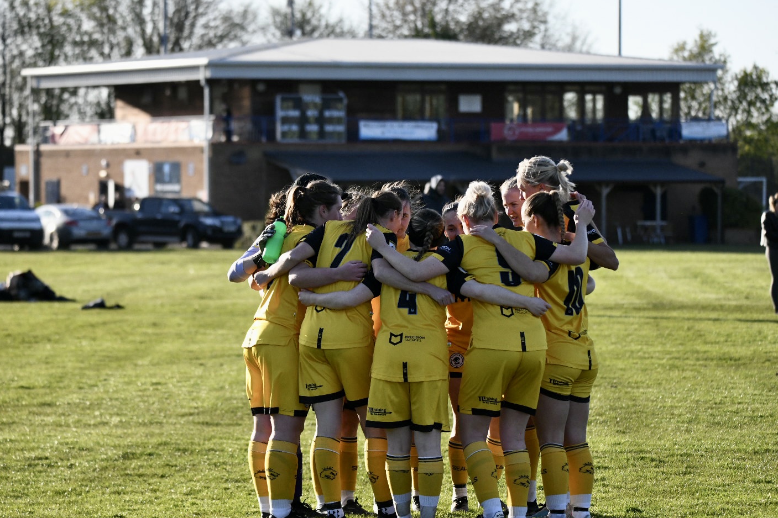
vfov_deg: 7.2
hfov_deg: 10.8
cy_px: 244
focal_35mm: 190
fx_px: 4106
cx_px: 425
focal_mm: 165
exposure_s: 1/8000
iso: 2800
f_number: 6.3
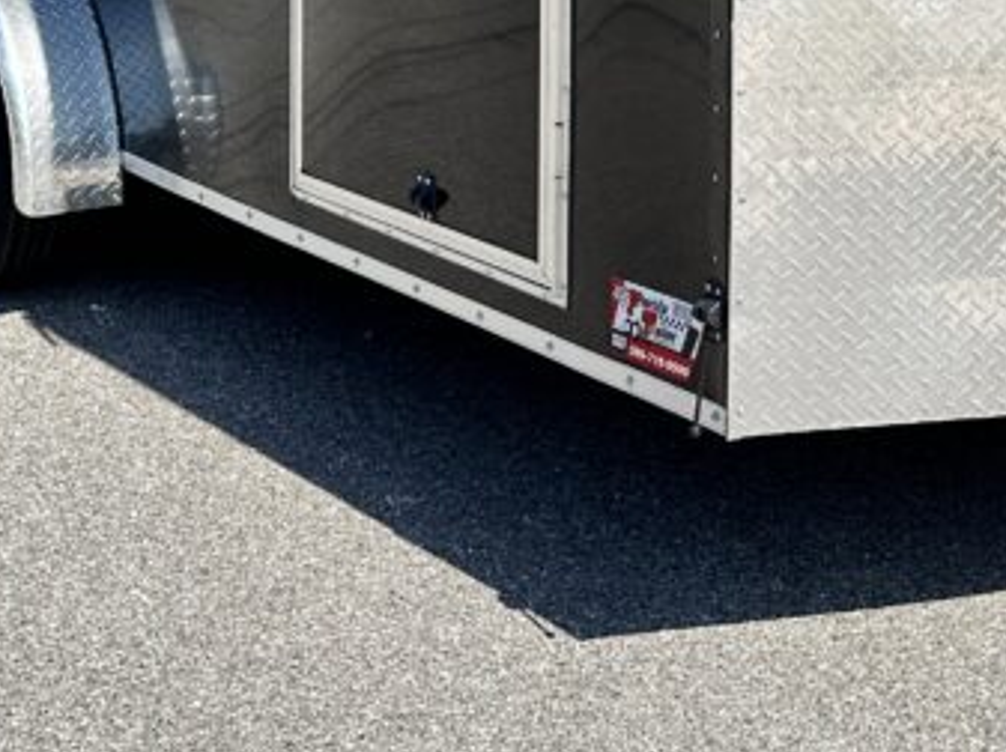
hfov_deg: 26.0
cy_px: -149
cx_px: 866
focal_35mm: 73
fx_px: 2119
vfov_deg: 19.0
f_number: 1.78
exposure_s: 1/3861
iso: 80
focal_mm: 6.86
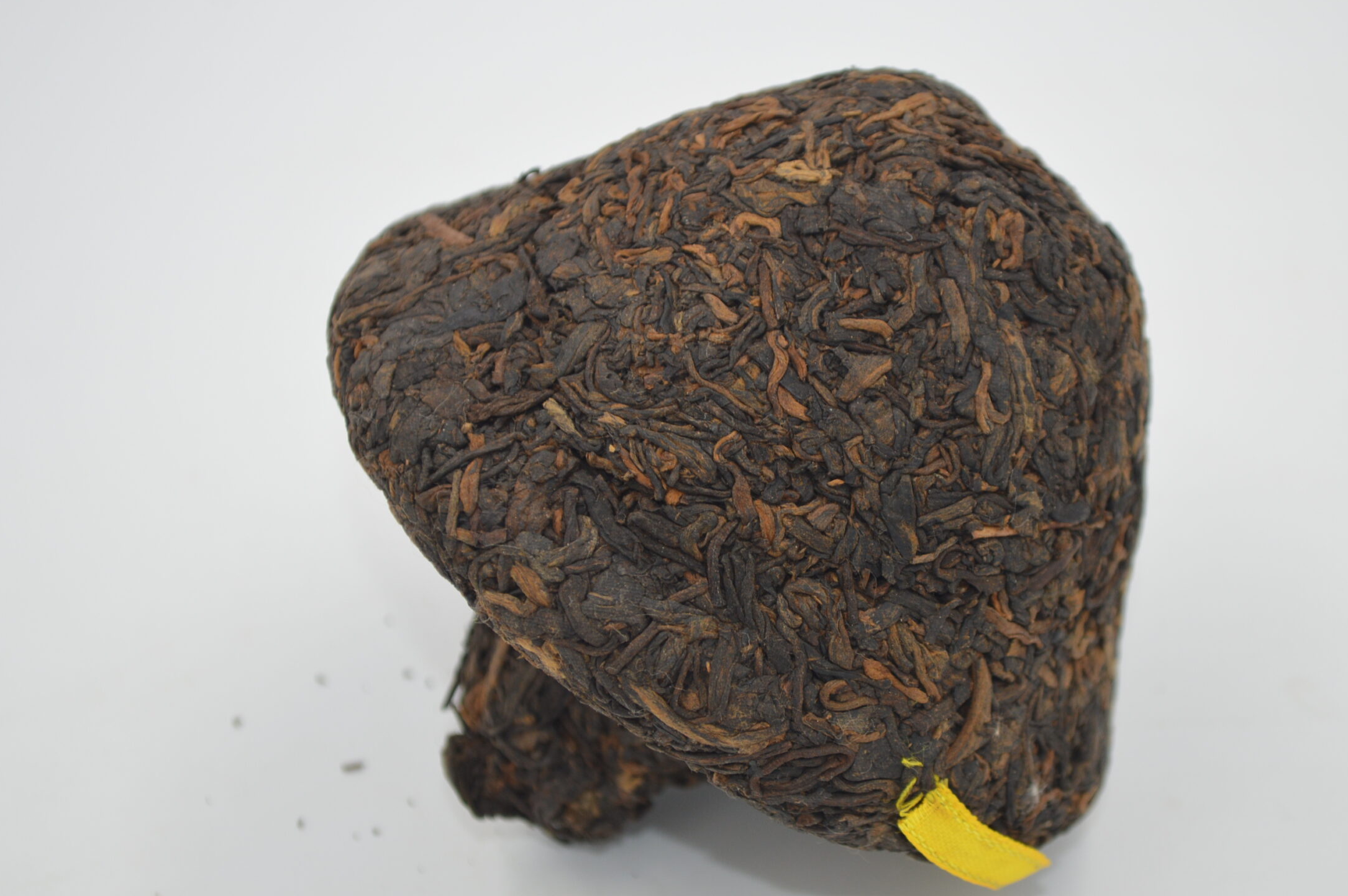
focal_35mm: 92
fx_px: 3442
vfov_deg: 14.8
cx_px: 731
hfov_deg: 22.2
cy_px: 466
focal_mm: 52
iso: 280
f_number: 5.6
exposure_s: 1/125
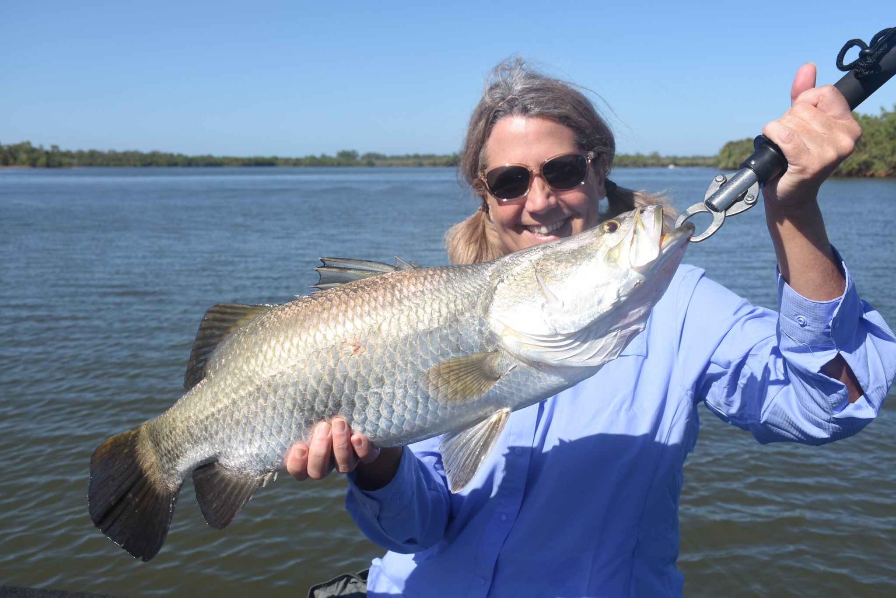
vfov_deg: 36.9
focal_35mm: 36
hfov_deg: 53.1
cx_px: 448
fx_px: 896
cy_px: 299
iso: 100
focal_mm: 24
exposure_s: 1/320
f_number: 9
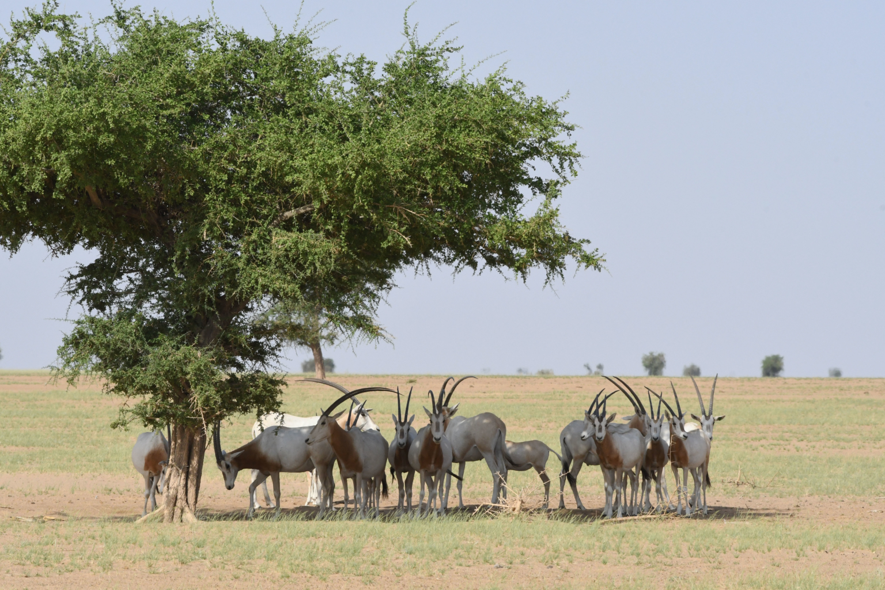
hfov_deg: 4.6
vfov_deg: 3.1
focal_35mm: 450
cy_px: 295
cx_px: 442
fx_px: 11062
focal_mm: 300
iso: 1250
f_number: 16
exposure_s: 1/1000
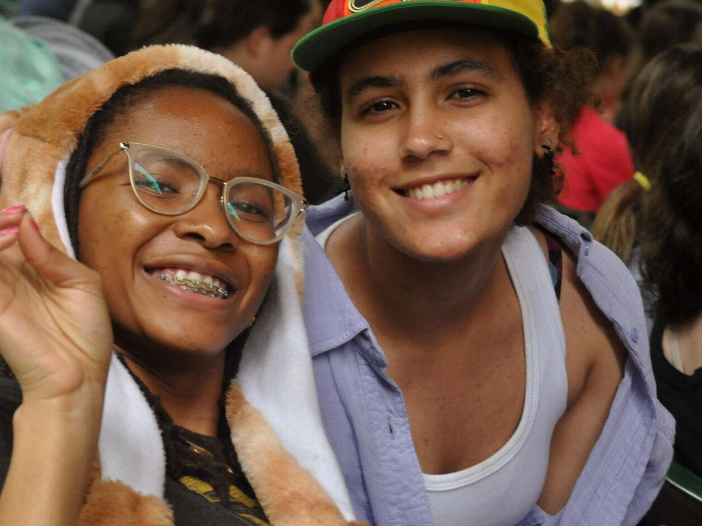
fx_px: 2305
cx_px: 322
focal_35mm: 114
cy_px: 230
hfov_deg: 17.3
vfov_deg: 13.0
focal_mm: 55
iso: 800
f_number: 5.6
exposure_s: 1/125
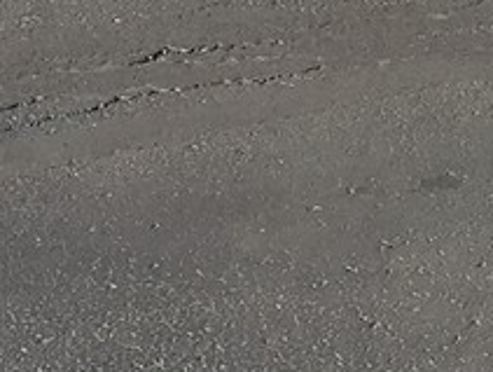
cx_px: 666
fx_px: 2739
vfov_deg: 7.2
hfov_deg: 10.1
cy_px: -615
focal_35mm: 192
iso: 32
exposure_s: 1/732
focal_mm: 4.15
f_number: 2.2
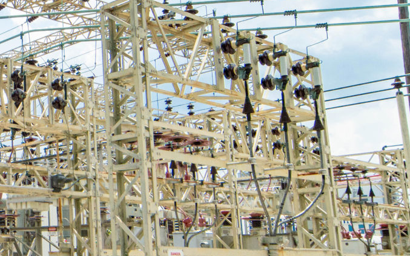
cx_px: -107
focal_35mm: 52
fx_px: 581
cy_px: 122
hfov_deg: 31.2
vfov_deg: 24.9
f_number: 11
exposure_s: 1/800
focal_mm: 12
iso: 400
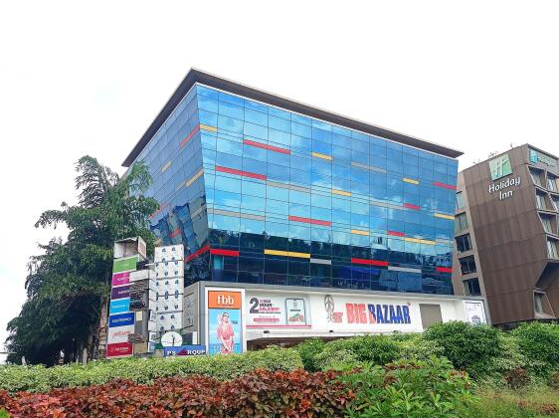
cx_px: 288
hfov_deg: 56.9
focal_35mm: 32
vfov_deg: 44.0
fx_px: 516
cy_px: 222
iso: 101
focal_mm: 4.74
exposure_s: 1/931
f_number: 1.79
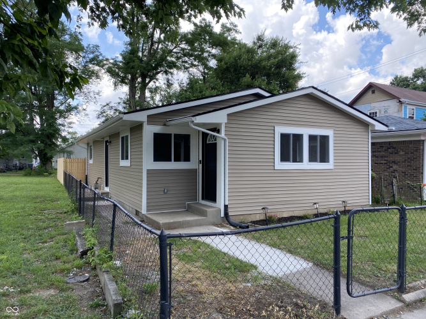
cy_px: 160
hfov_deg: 67.3
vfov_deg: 53.0
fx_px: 320
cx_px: 213
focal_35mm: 26
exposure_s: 1/666
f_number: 1.8
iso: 32
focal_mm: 4.25
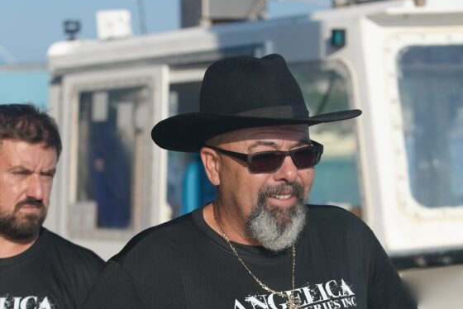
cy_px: 250
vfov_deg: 10.7
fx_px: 1647
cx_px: 291
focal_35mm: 128
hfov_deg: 16.0
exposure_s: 1/160
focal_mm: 70
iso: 500
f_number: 4
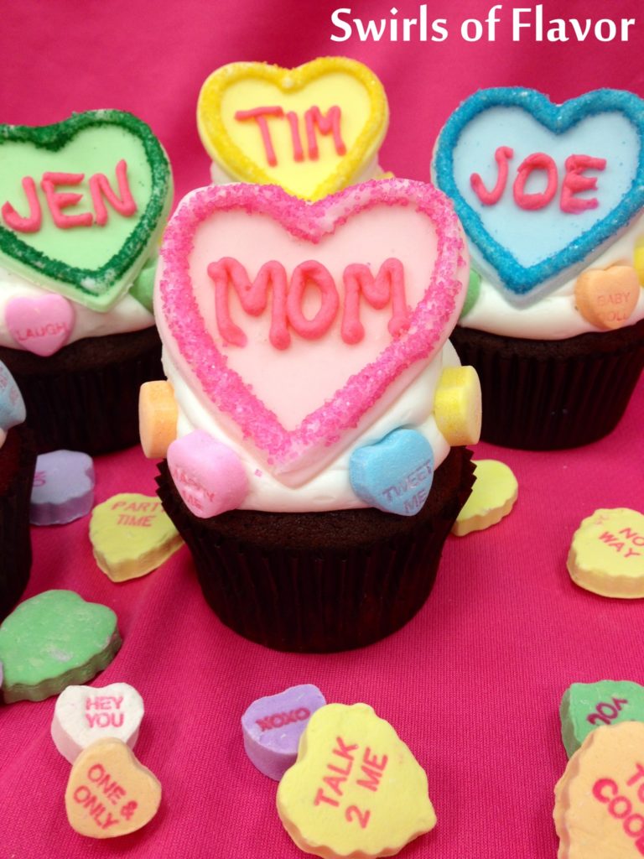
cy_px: 430
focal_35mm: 35
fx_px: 868
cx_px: 322
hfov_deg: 40.7
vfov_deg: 52.6
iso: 50
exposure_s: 1/30
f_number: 2.4
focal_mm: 4.28
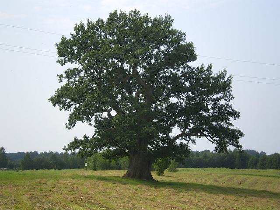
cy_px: 105
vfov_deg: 15.9
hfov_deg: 21.1
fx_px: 752
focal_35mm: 93
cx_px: 140
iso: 64
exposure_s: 1/100
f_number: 7.5
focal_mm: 15.3
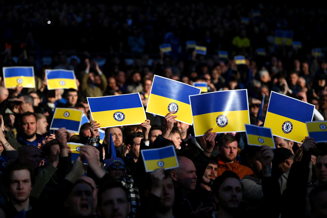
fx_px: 1181
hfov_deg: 15.8
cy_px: 109
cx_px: 164
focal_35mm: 130
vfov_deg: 10.5
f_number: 3.2
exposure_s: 1/4000
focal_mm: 130
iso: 320
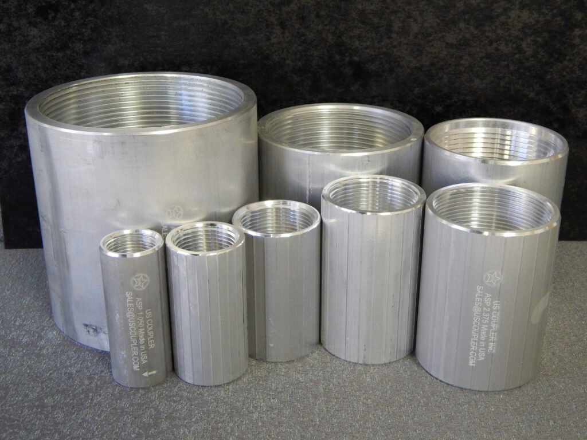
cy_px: 220
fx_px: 831
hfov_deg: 38.9
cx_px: 294
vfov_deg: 29.7
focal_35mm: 49
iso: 400
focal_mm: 8.6
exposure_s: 1/25
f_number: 3.7
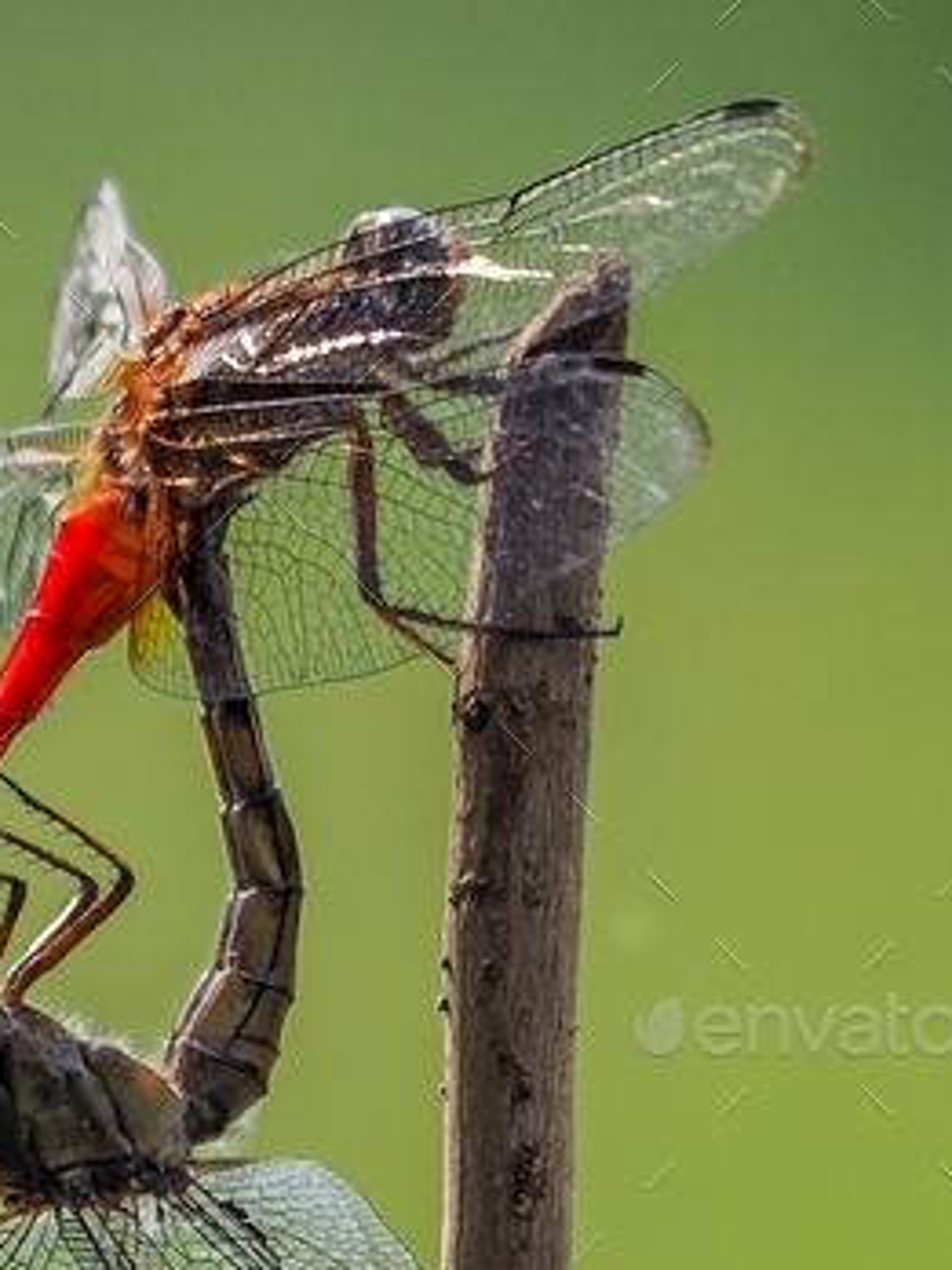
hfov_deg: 0.8
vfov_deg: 1.1
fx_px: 66371
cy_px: 821
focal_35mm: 1810
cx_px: 241
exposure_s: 1/640
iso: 200
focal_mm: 400
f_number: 6.3
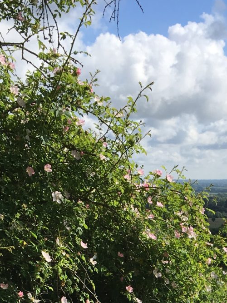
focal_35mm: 89
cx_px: 232
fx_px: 778
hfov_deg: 16.2
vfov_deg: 20.0
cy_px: 404
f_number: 2.2
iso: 25
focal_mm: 4.15
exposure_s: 1/1603
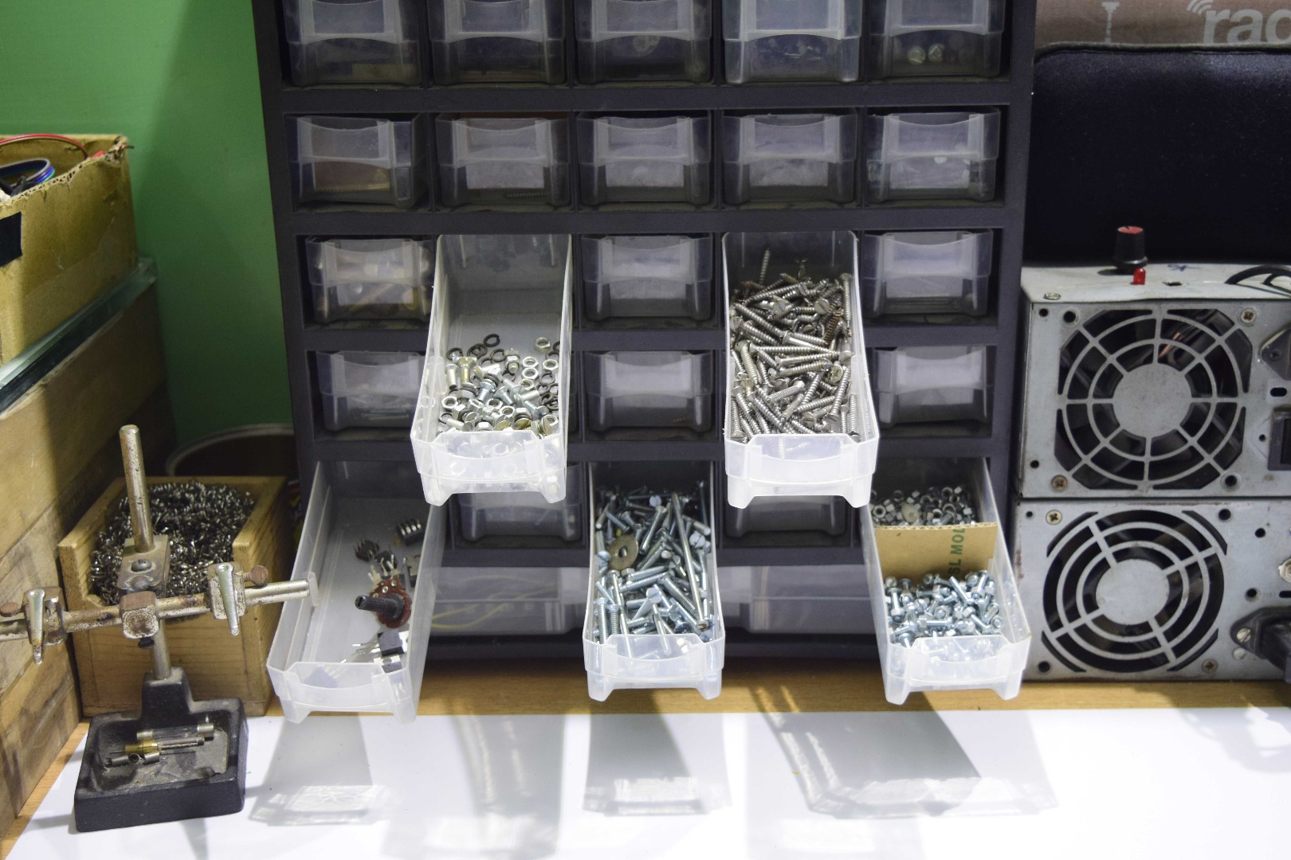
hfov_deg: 42.3
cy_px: 430
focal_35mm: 46
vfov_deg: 28.9
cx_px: 646
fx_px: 1667
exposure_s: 1/60
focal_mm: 31
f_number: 4.2
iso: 800
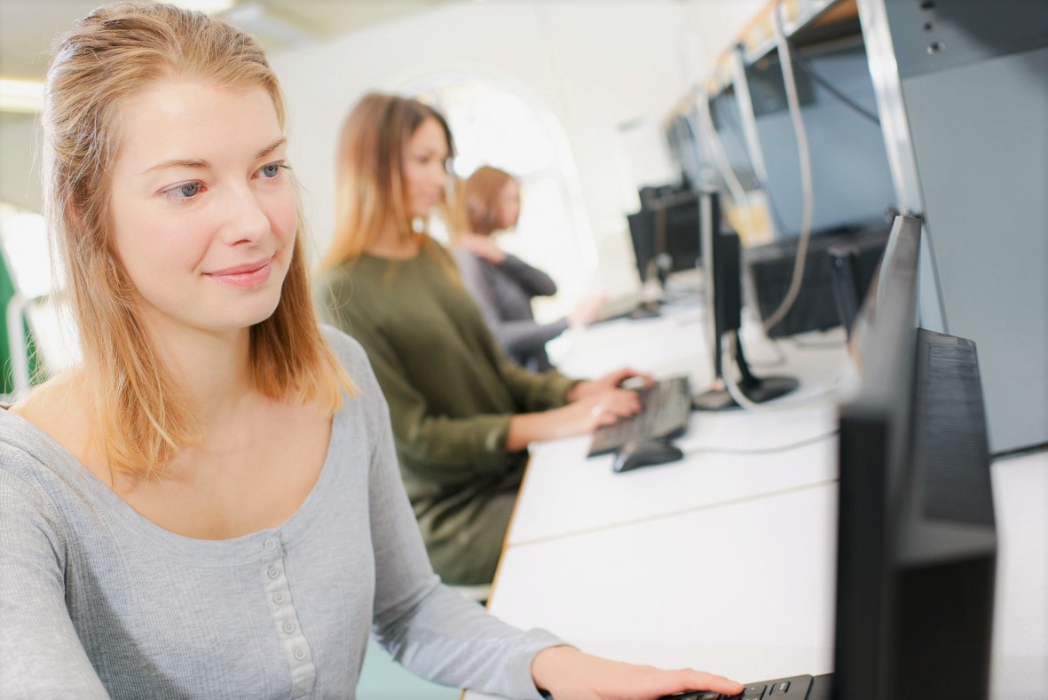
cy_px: 350
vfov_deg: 37.9
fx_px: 1019
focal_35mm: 35
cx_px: 524
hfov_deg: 54.4
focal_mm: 35
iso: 320
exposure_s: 1/100
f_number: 3.2
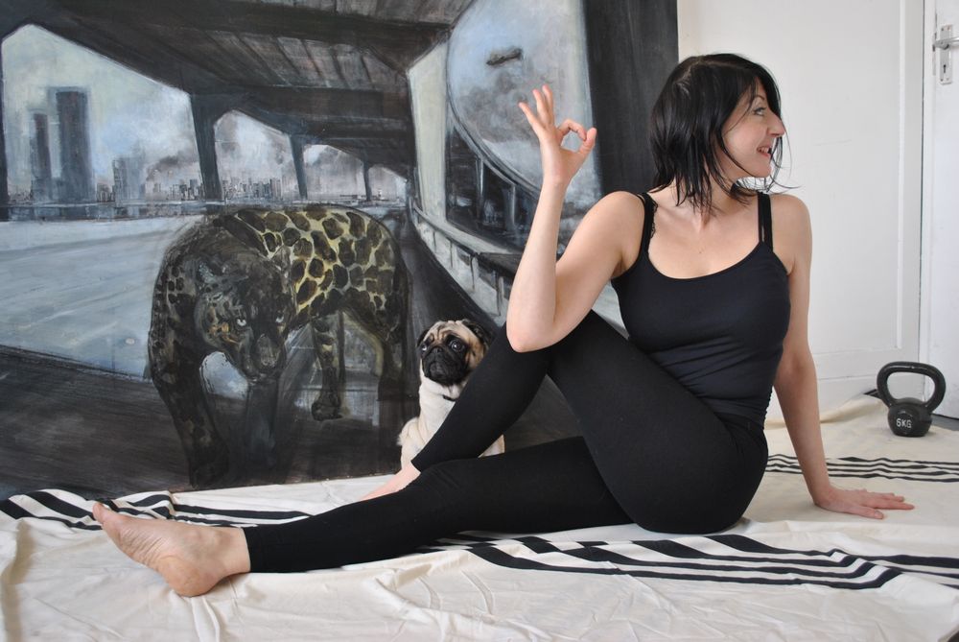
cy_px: 321
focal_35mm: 36
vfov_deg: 37.0
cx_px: 480
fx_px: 960
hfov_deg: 53.1
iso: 280
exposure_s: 1/30
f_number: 4
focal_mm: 24
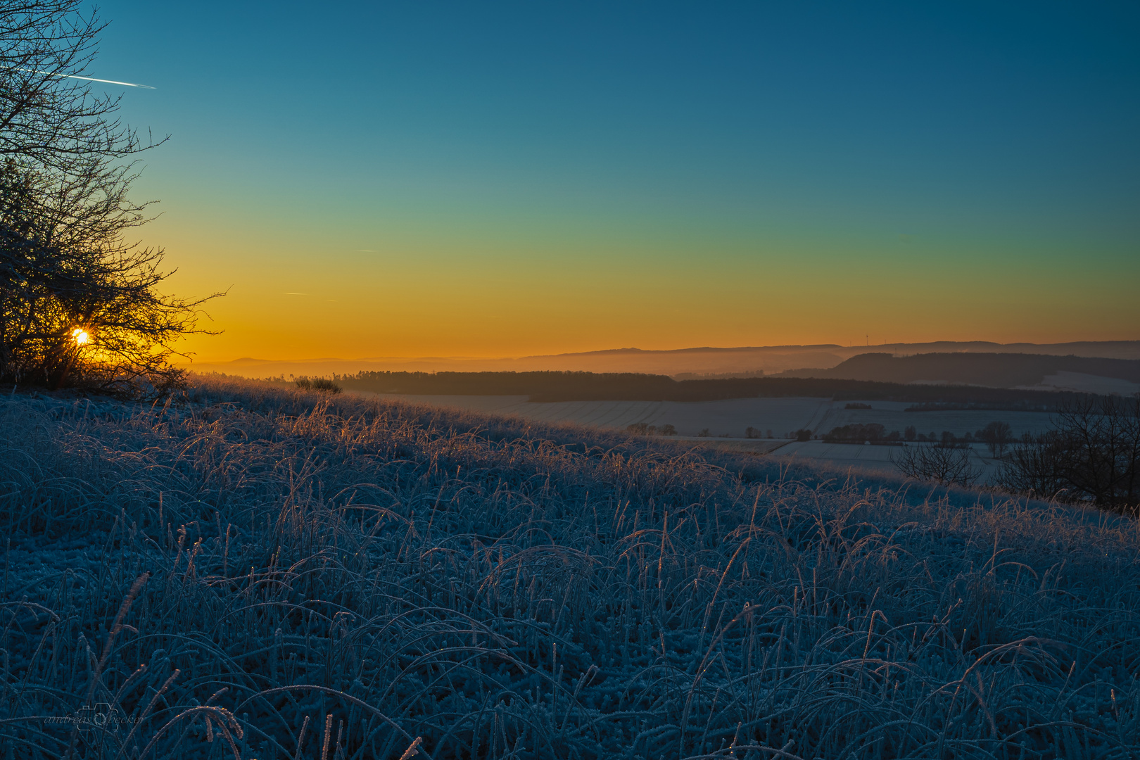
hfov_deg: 53.1
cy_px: 380
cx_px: 570
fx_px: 1140
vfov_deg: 36.9
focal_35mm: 36
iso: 50
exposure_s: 1.6
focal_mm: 24
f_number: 13
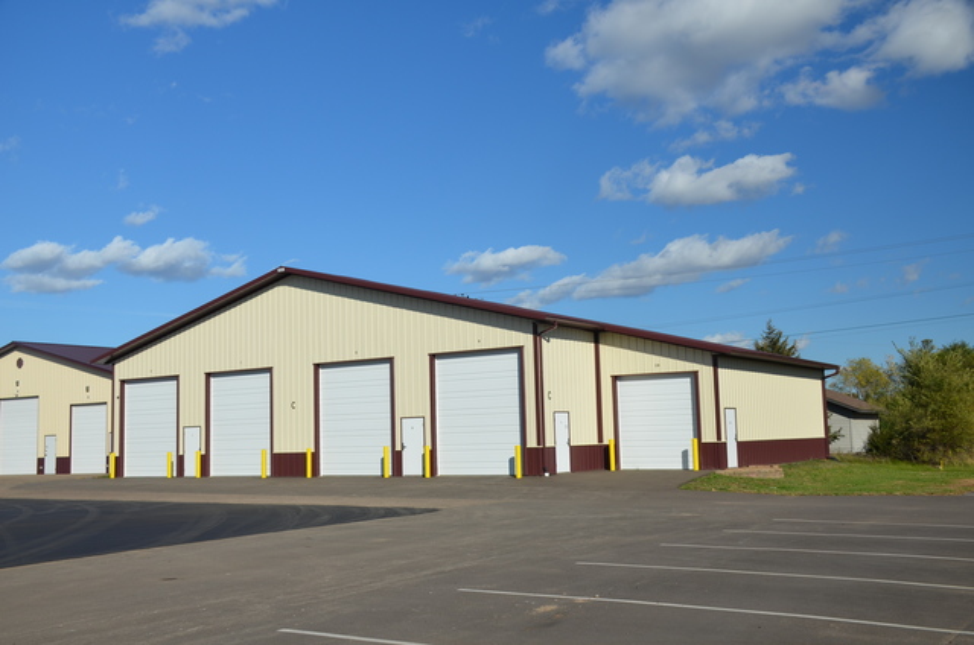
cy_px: 322
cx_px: 487
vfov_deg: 34.1
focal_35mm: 39
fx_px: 1053
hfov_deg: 49.6
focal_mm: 26
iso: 110
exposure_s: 1/250
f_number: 8
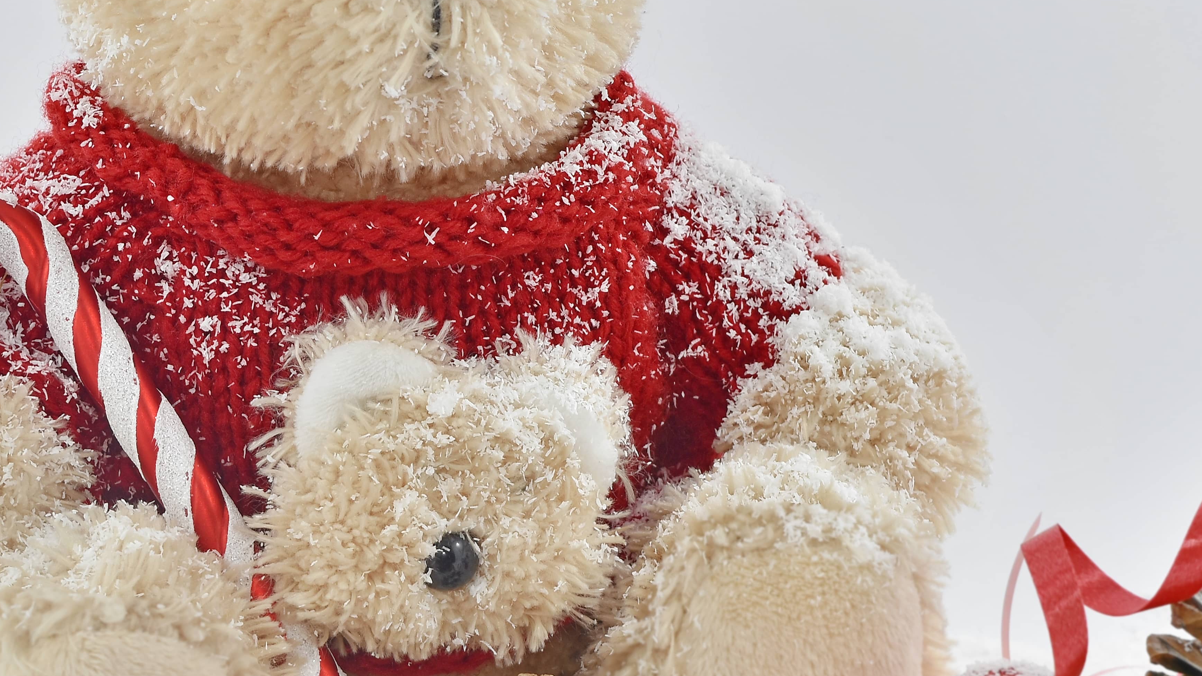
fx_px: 3283
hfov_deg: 20.7
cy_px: 122
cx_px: 551
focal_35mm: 103
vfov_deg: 11.7
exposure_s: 1/100
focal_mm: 38
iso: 100
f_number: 8
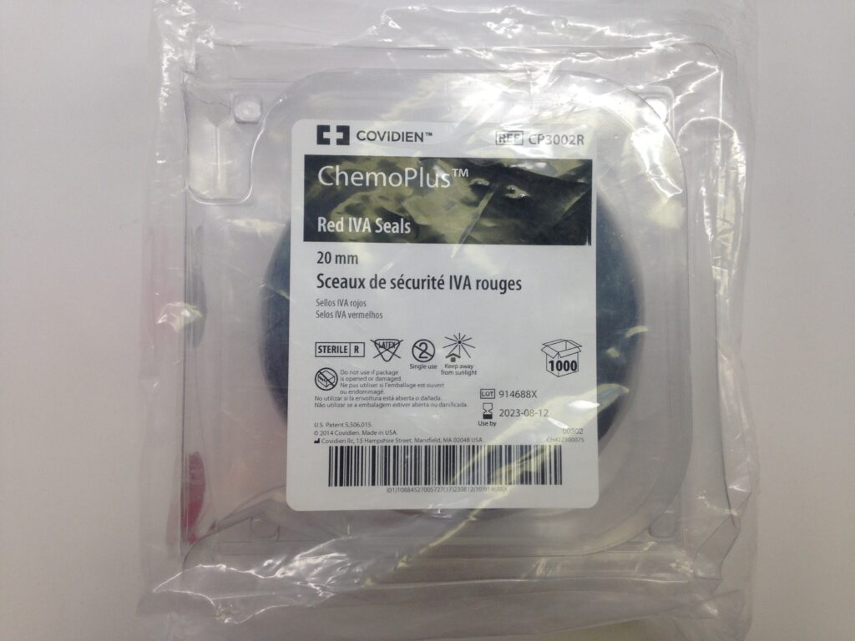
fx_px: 815
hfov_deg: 55.4
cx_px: 428
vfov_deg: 42.9
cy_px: 320
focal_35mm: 33
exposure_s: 1/60
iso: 50
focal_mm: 4.12
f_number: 2.4
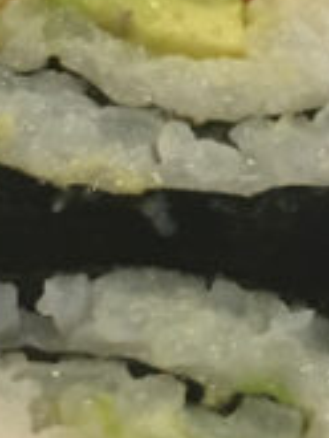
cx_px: 45
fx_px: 2278
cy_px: -42
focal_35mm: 180
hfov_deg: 8.2
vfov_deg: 10.8
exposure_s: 1/30
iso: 100
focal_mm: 4.15
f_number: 2.2
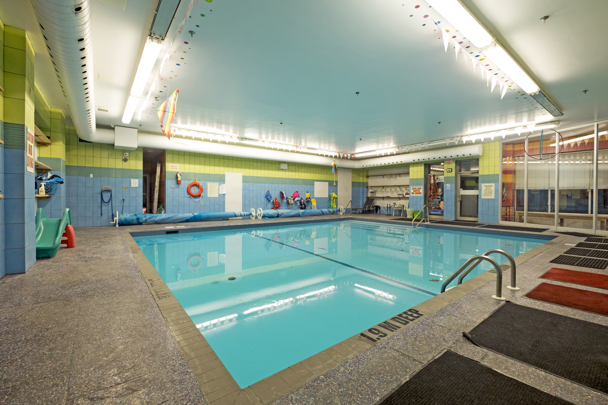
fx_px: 253
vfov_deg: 77.3
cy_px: 202
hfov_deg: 100.4
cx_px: 304
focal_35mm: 15
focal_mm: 10
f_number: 4
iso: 800
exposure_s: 1/35
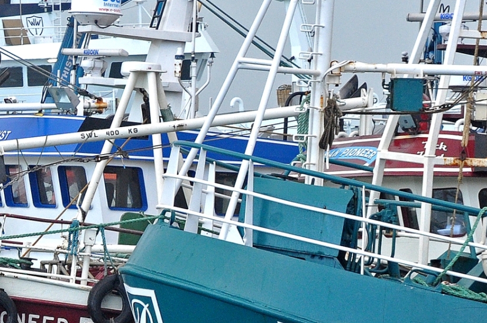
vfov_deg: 5.0
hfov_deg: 7.4
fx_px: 3739
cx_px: -42
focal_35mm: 277
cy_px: 136
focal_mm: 55
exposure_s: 1/160
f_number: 6.3
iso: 640
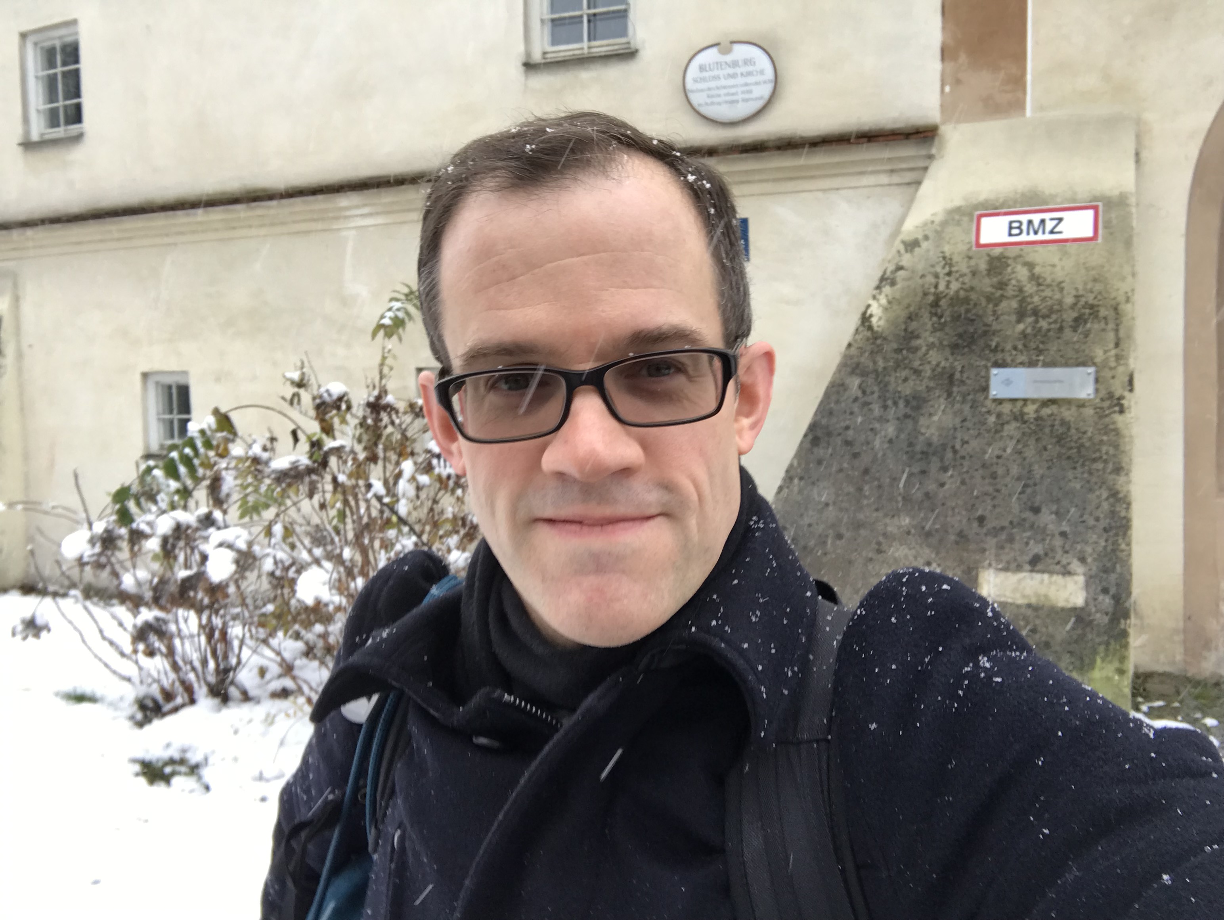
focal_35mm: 32
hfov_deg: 56.8
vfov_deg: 44.2
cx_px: 612
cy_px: 460
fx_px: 1132
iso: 32
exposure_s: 1/93
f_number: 2.2
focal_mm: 2.87
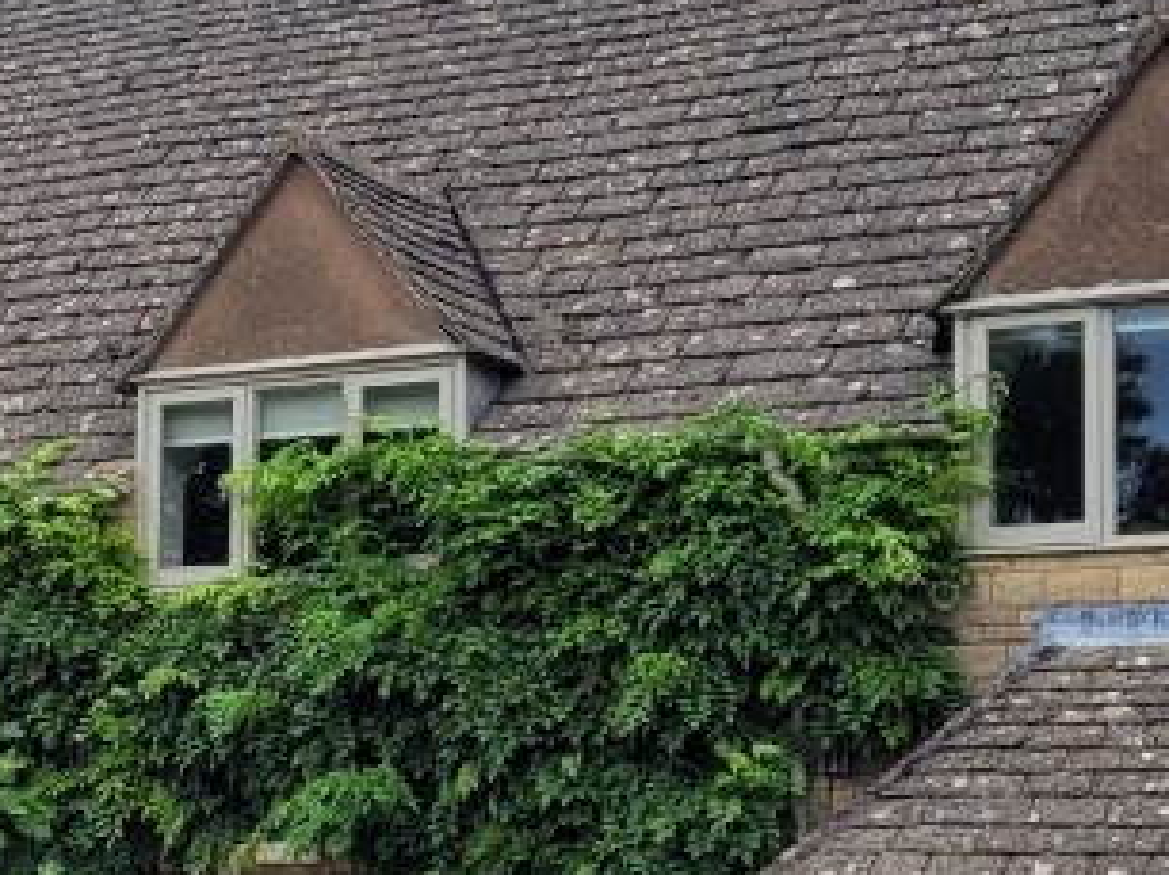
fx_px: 3442
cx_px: 42
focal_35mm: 102
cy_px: 715
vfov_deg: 14.4
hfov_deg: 18.8
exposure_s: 1/1151
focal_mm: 5.4
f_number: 1.8
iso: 40
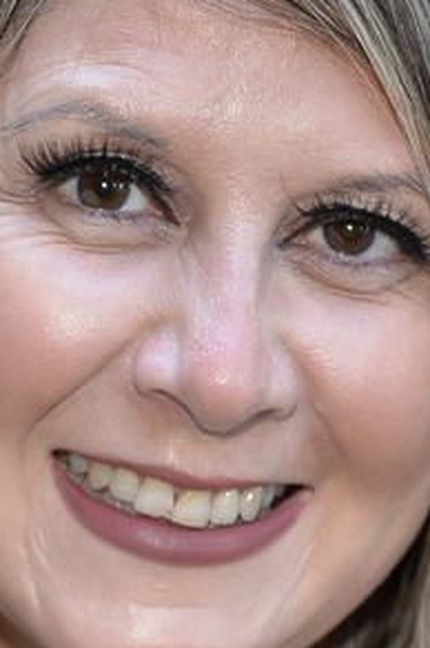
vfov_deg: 5.5
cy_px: 743
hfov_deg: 3.7
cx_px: 160
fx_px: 6698
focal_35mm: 373
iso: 640
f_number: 2.8
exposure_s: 1/125
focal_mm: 82
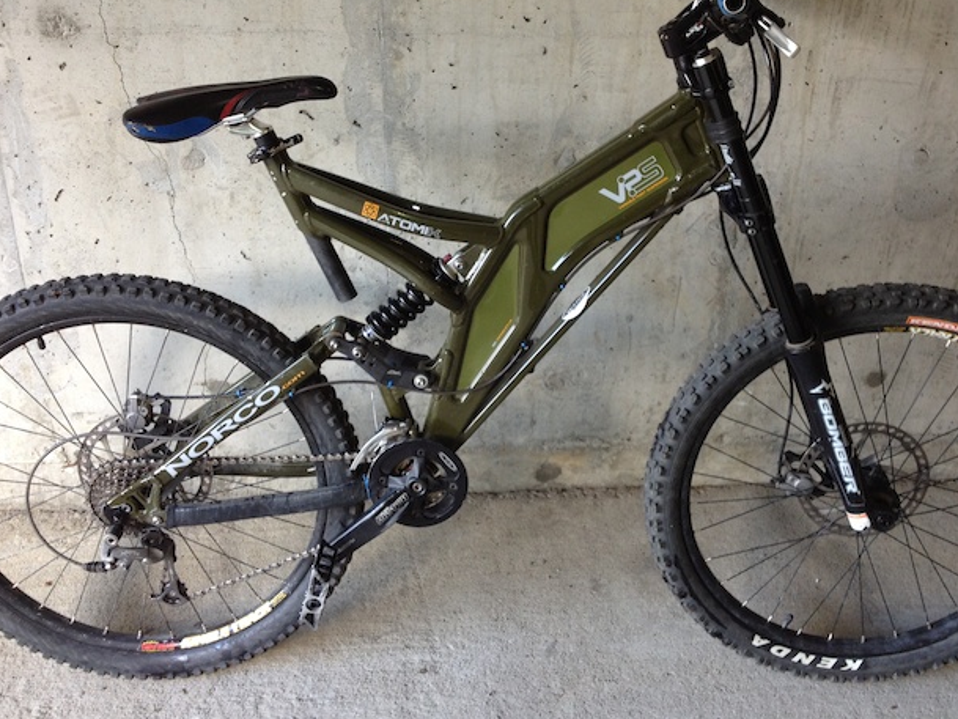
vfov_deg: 31.5
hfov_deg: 41.2
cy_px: 310
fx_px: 1273
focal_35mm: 46
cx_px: 519
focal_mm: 4.28
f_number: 2.4
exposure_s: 1/40
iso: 80
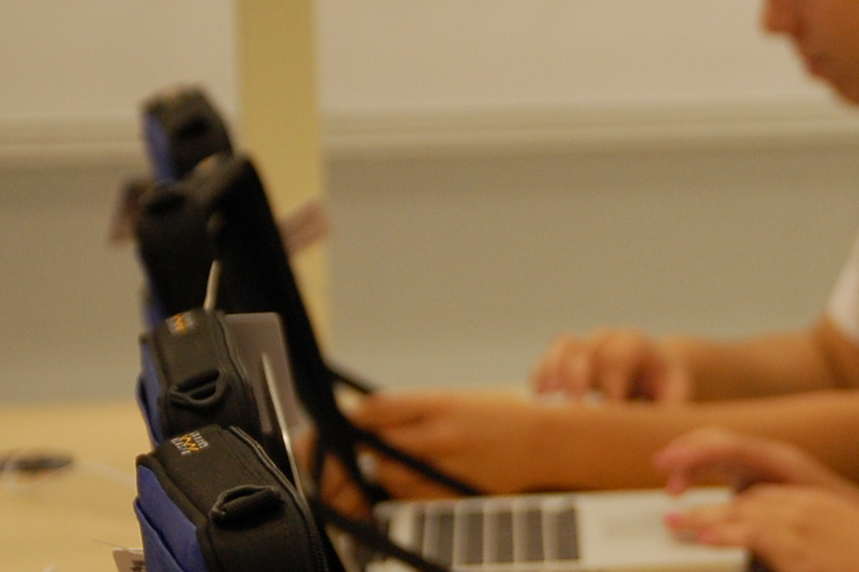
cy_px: 397
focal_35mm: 257
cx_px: 859
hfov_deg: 8.0
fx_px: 6131
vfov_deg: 5.3
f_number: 4.5
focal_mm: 70
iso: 800
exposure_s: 1/125
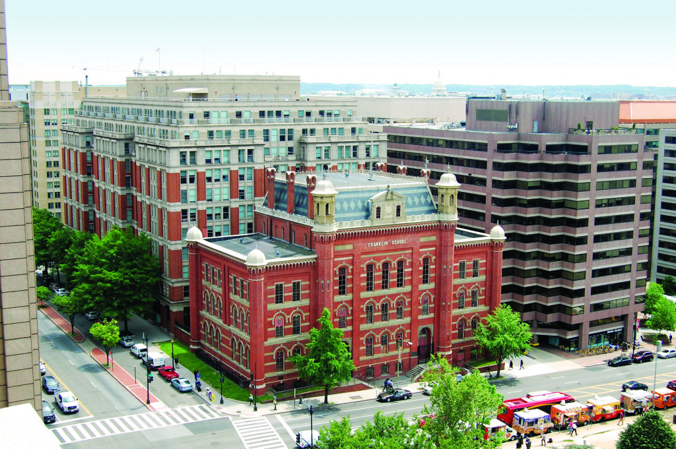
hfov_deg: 42.4
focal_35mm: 46
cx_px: 338
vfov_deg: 28.9
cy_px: 224
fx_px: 872
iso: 200
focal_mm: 31
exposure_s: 1/250
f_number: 8
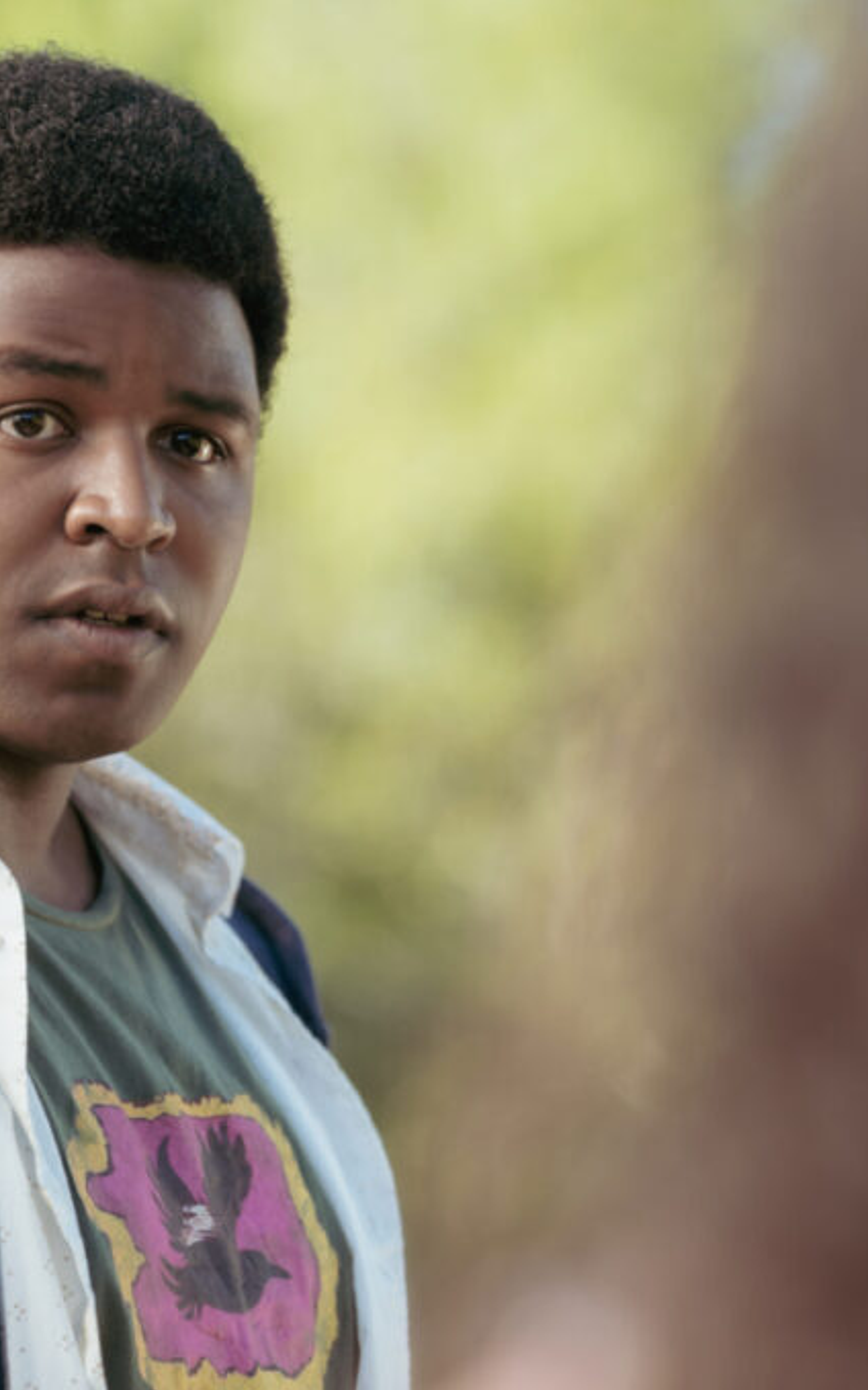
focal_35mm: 192
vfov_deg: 10.9
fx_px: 7272
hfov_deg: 6.8
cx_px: 407
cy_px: 695
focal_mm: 125
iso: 400
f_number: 3.2
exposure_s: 1/640
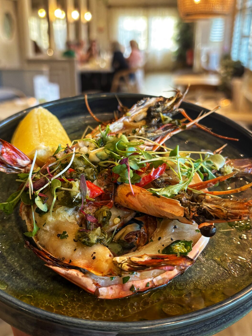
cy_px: 180
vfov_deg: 48.9
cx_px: 118
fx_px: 369
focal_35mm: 38
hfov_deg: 37.7
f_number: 1.6
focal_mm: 5.96
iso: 125
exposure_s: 1/50
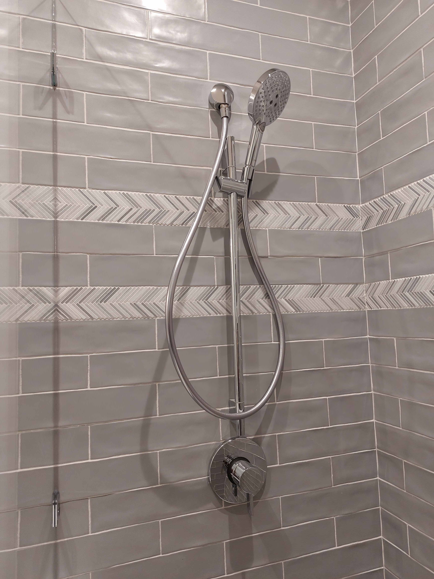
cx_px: 217
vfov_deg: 71.6
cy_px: 290
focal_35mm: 24
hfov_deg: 56.8
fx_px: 401
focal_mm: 5.23
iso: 200
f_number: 1.8
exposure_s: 1/60
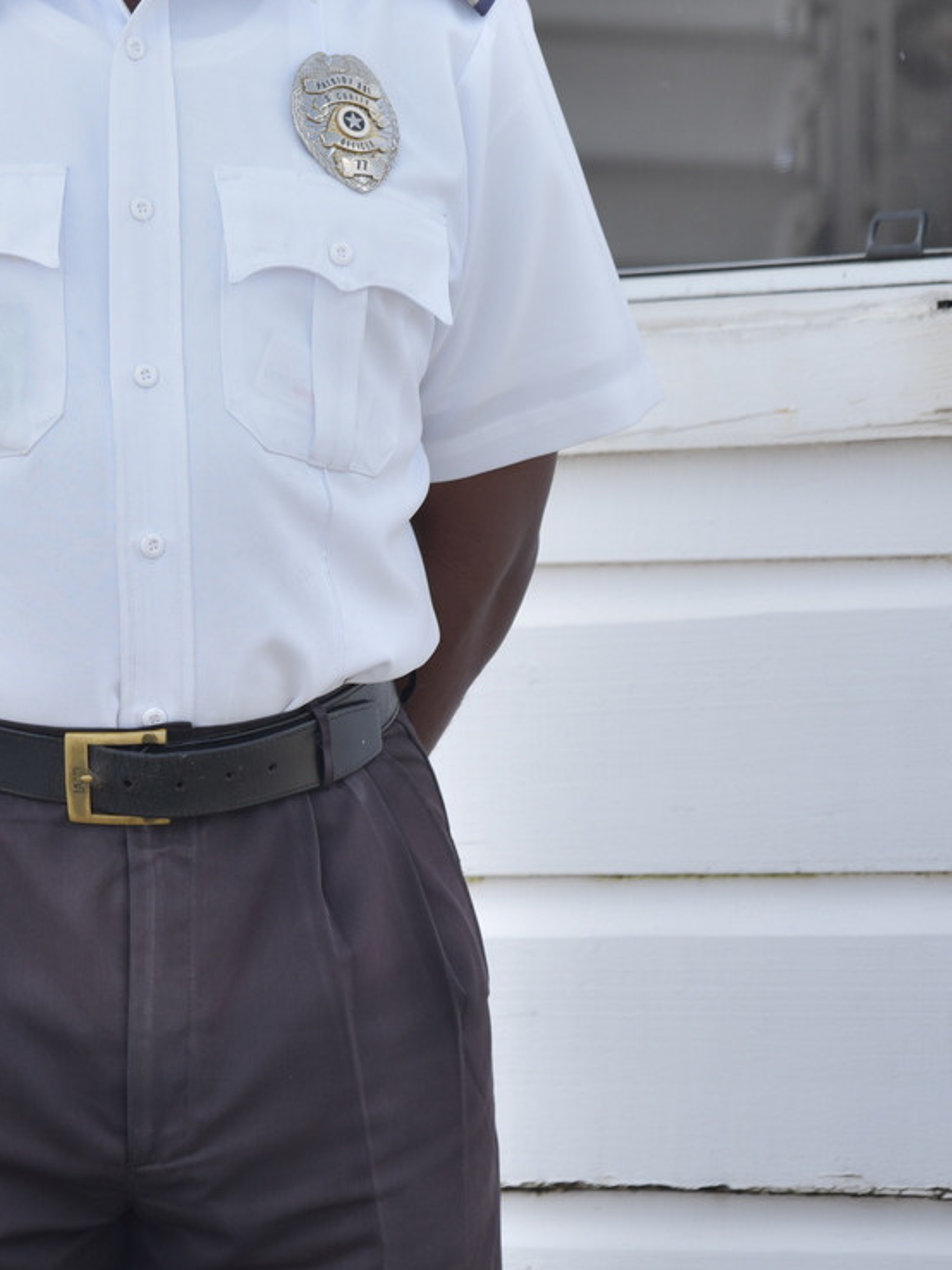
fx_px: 17570
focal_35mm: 479
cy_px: 225
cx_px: -217
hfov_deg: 3.1
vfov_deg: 4.1
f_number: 4.5
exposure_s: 1/400
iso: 100
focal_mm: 200
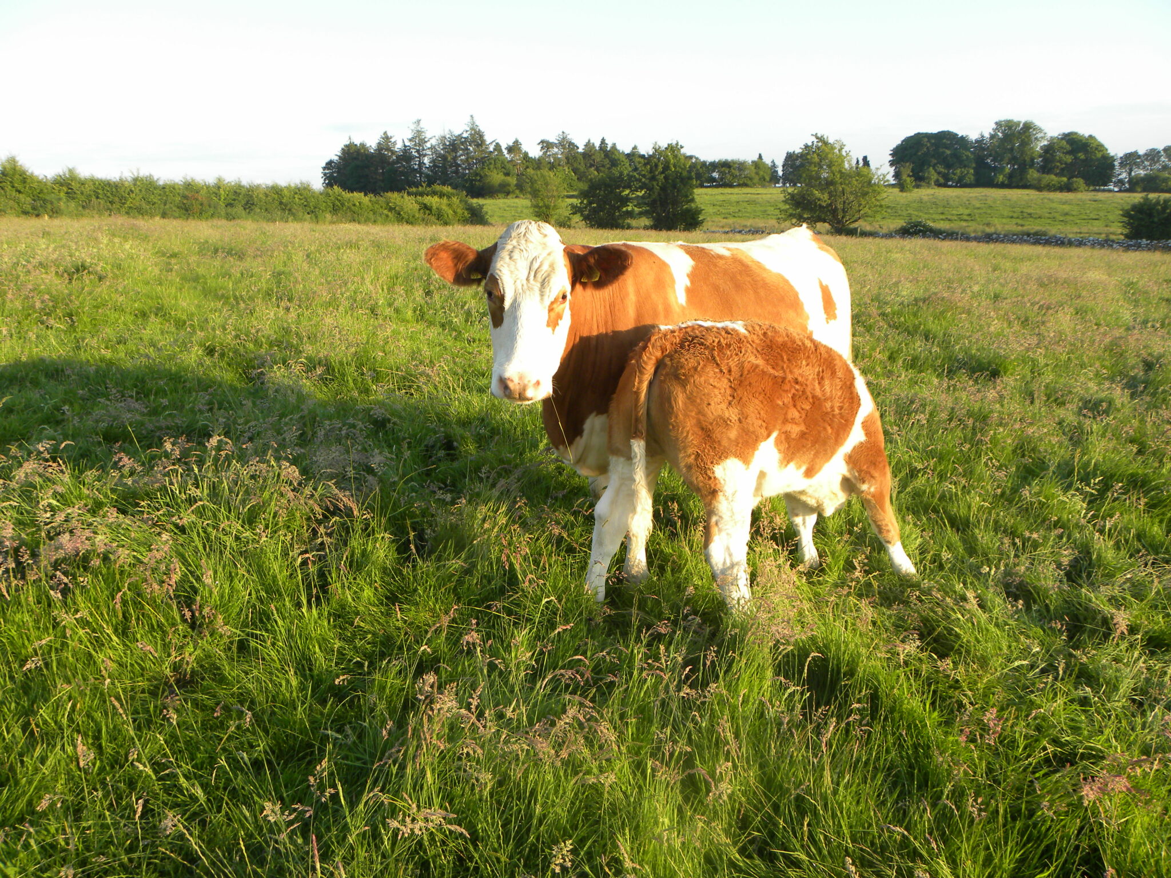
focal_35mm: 29
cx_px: 586
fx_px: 981
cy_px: 439
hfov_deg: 61.7
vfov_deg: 48.2
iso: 64
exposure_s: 1/138
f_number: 3.5
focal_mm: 5.2
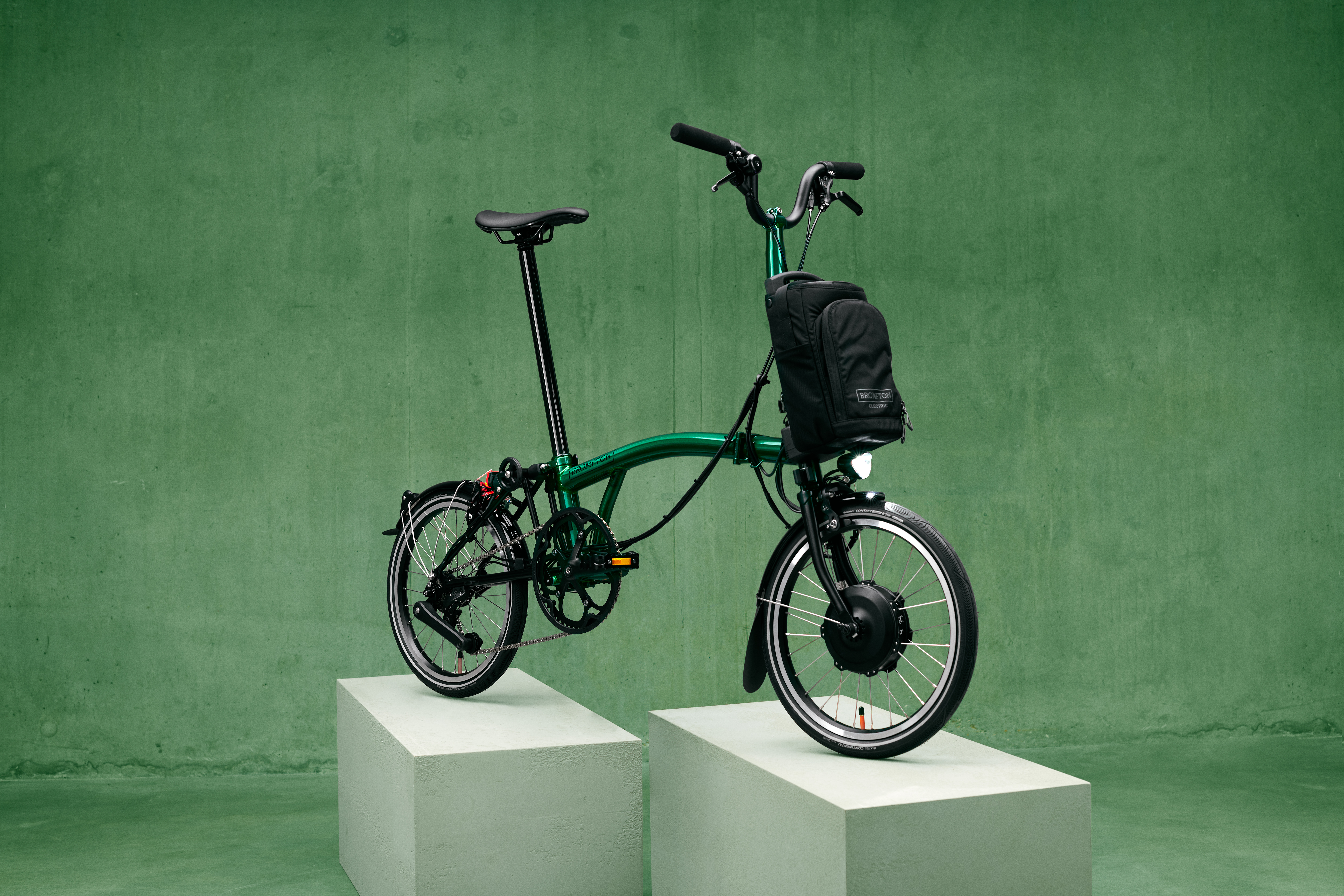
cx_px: 672
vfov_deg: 27.0
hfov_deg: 39.6
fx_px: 1867
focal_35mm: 50
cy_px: 448
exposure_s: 1/4
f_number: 5
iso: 64
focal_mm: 50
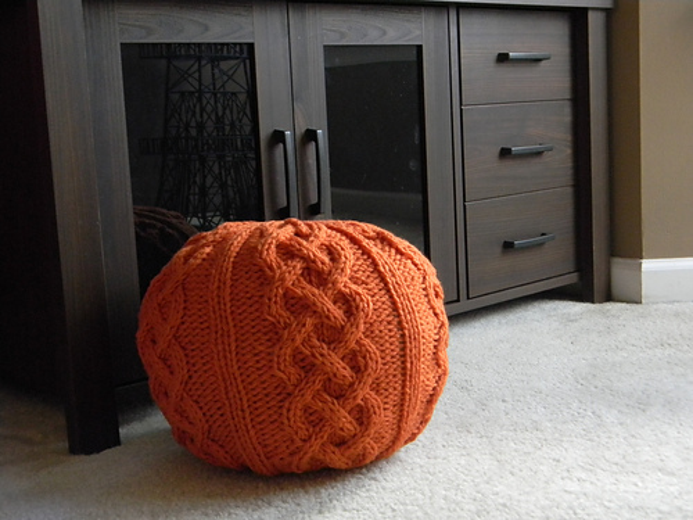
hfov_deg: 40.4
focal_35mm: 47
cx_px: 346
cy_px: 260
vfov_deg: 30.9
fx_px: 941
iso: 400
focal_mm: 8.6
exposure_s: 1/13
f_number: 3.9
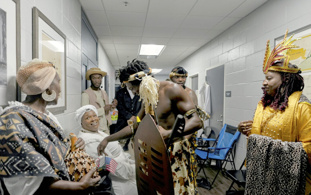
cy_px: 105
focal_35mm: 25
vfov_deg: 49.3
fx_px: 212
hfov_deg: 72.5
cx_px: 155
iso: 1250
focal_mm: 24
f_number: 2.8
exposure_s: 1/200
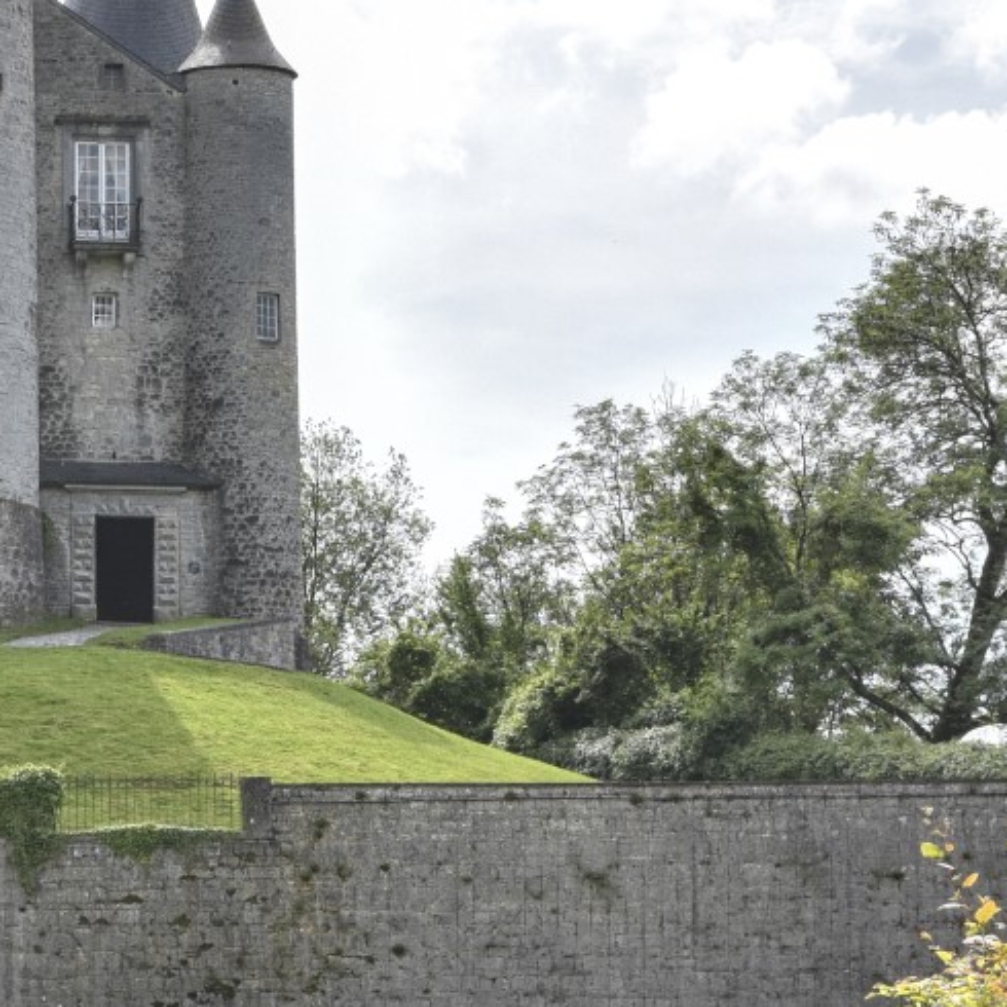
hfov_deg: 10.8
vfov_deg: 10.9
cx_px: -88
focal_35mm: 160
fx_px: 5266
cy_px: 725
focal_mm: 38
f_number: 9
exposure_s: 1/320
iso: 200
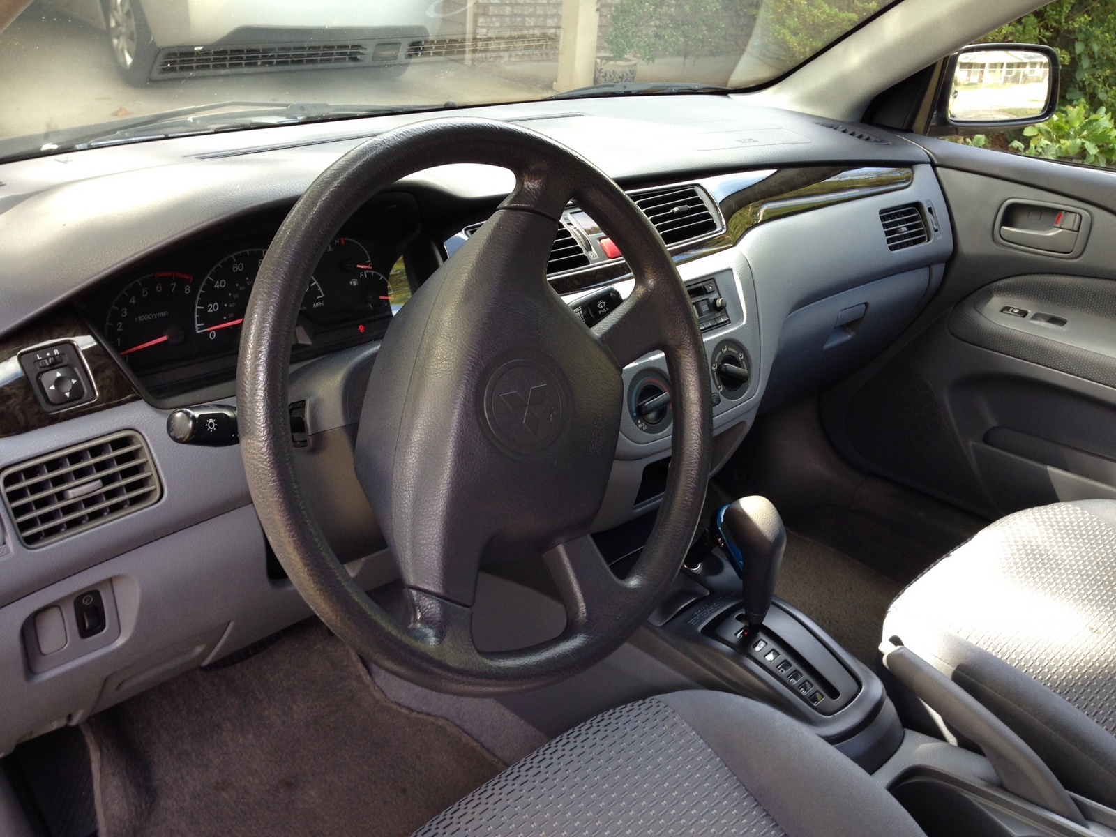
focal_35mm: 33
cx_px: 558
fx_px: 1064
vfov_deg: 42.9
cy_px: 418
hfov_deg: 55.4
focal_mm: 4.12
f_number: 2.4
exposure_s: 1/40
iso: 50
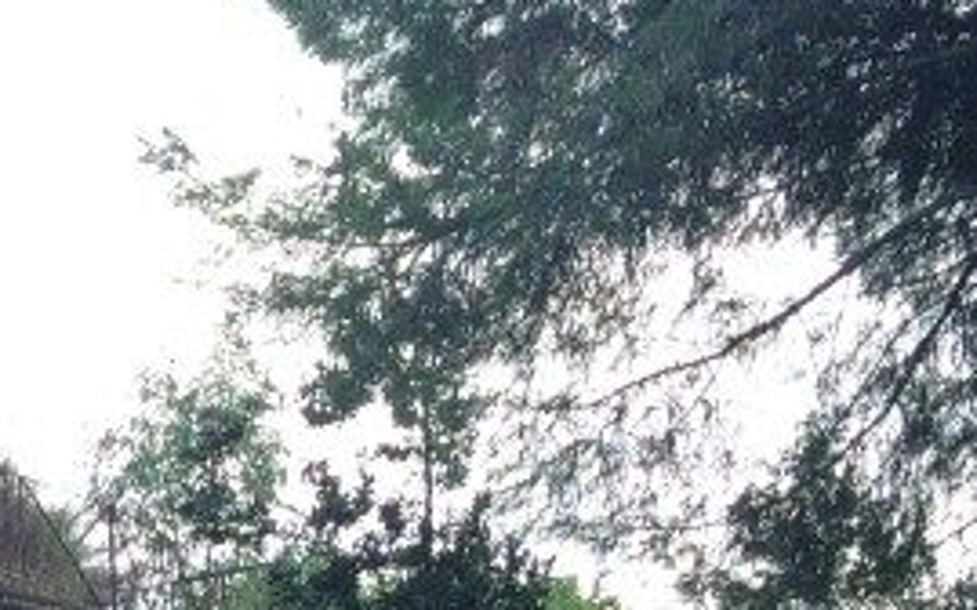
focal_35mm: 137
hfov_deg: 14.1
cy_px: 1438
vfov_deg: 8.7
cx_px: -567
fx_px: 3647
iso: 32
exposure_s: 1/130
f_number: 2.2
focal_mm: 4.15
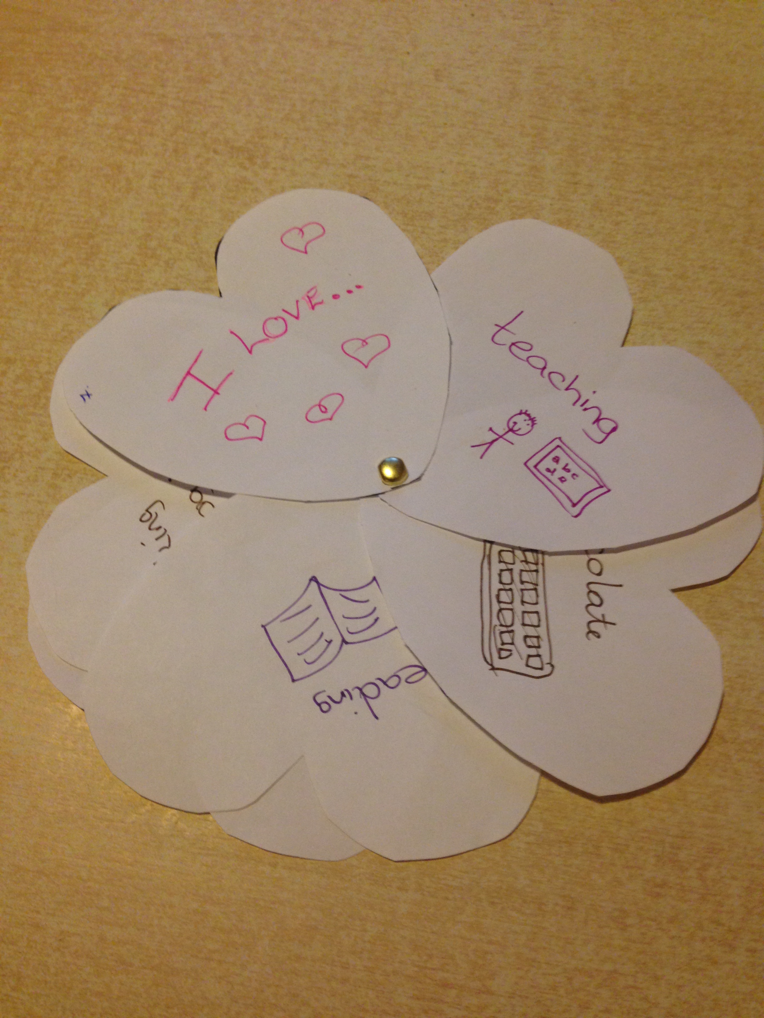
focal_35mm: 33
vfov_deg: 55.4
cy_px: 509
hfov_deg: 42.9
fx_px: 971
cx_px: 382
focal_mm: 4.12
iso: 125
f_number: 2.4
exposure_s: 1/20
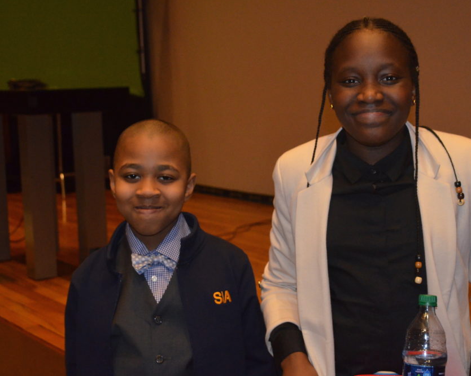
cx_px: 271
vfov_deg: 22.2
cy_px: 185
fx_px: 962
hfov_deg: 27.5
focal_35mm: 69
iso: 3200
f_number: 5.3
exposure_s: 1/60
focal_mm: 40
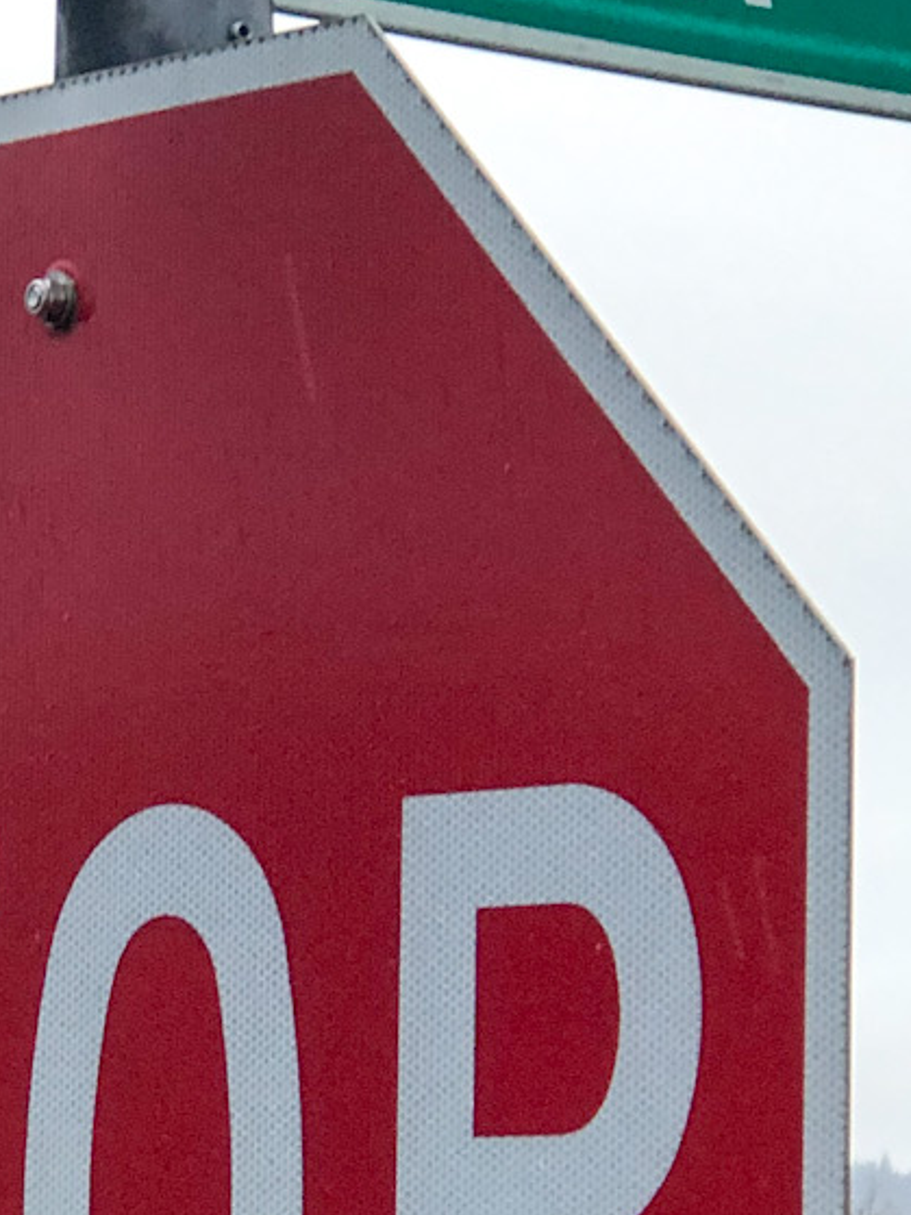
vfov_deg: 9.5
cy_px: 876
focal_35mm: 209
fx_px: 7337
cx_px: 9
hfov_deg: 7.1
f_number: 2.8
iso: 25
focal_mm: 6.6
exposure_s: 1/40
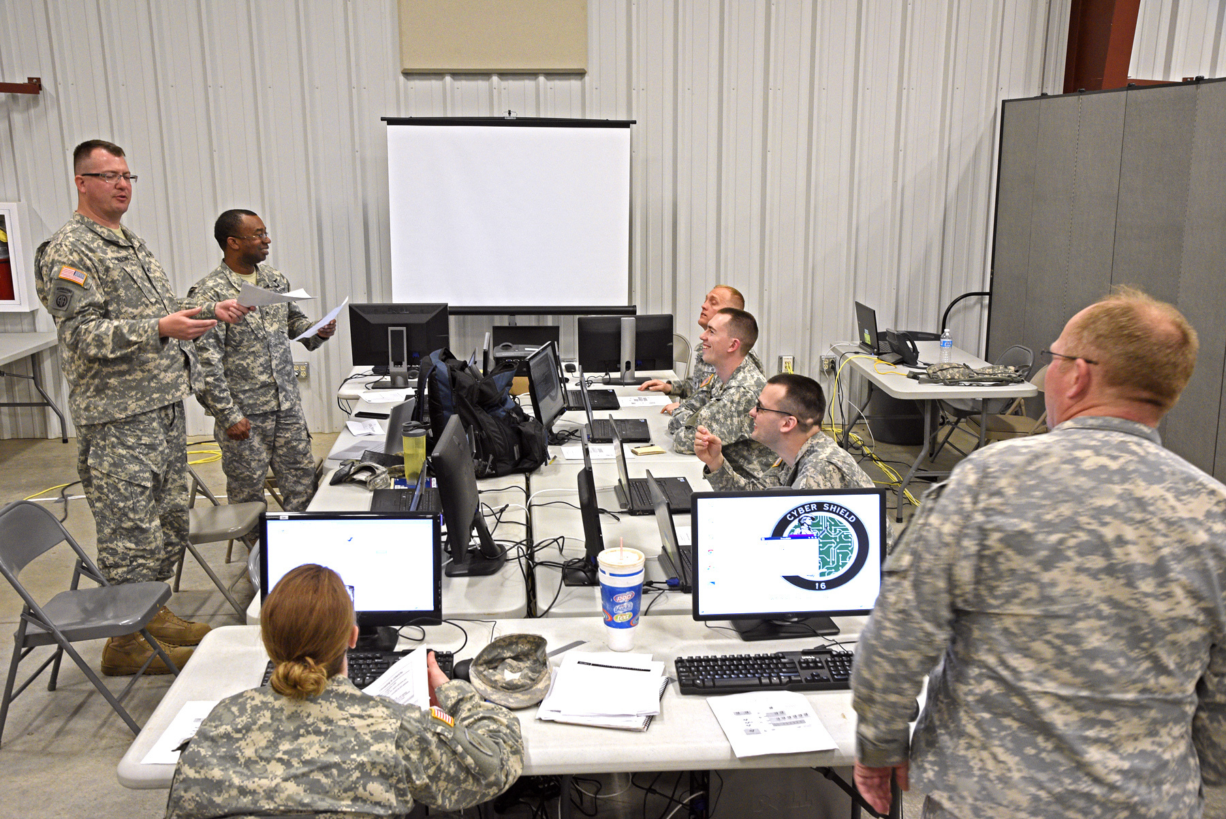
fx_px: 1192
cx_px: 613
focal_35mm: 35
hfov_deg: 54.4
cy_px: 410
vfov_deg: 37.9
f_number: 9
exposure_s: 1/30
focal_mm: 35
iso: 3200
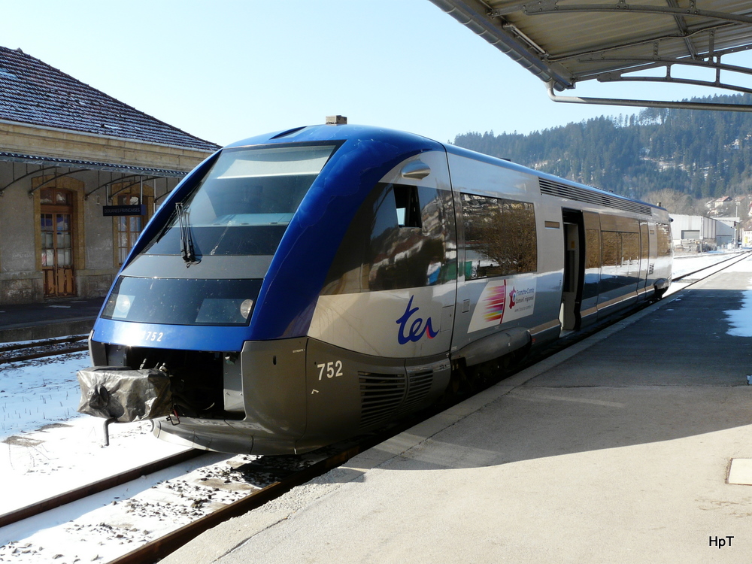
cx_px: 376
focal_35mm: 36
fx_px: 782
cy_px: 282
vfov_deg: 39.7
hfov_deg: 51.4
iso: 100
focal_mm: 5.9
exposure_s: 1/250
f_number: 5.6
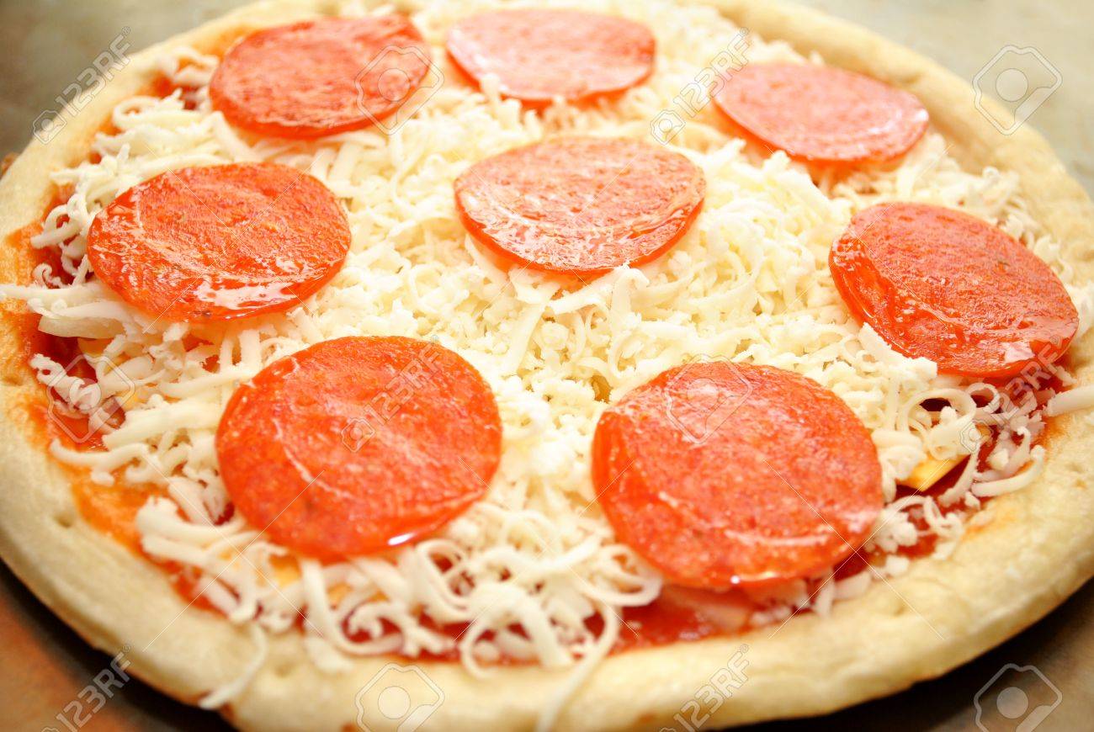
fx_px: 1643
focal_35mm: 54
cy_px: 366
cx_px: 547
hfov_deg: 36.8
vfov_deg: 25.1
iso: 200
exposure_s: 1/60
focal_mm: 36
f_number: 5
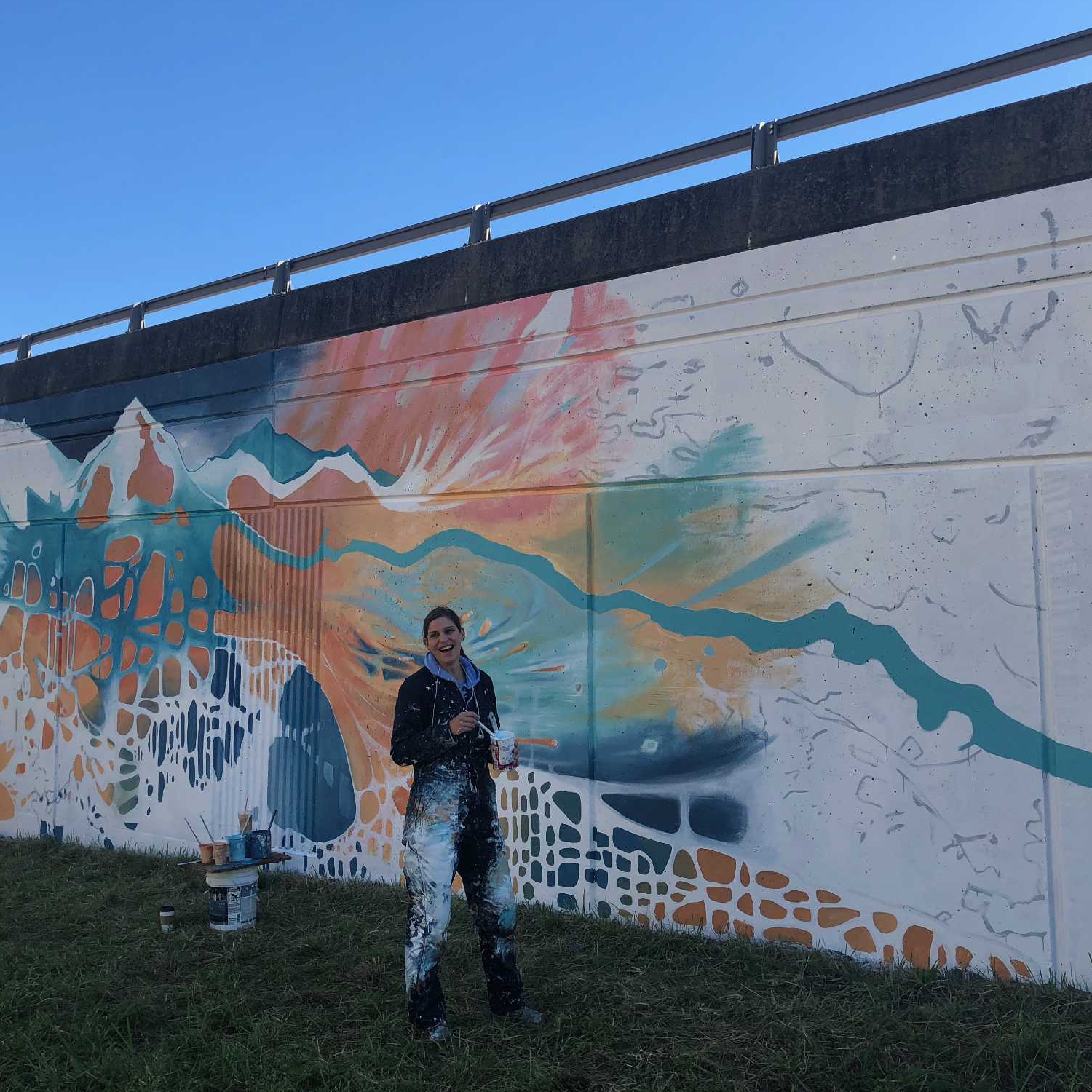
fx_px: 1249
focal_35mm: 35
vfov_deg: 47.2
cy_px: 550
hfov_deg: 47.2
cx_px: 512
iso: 20
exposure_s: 1/771
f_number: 1.8
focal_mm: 3.99
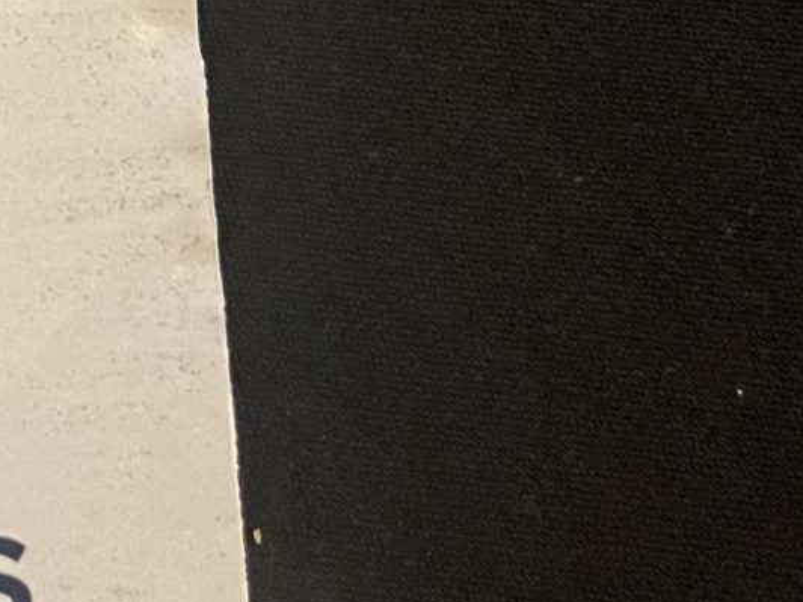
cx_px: -220
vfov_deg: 13.7
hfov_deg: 18.4
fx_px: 2320
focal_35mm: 100
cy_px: -367
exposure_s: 1/40
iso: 500
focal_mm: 5.1
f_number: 1.6
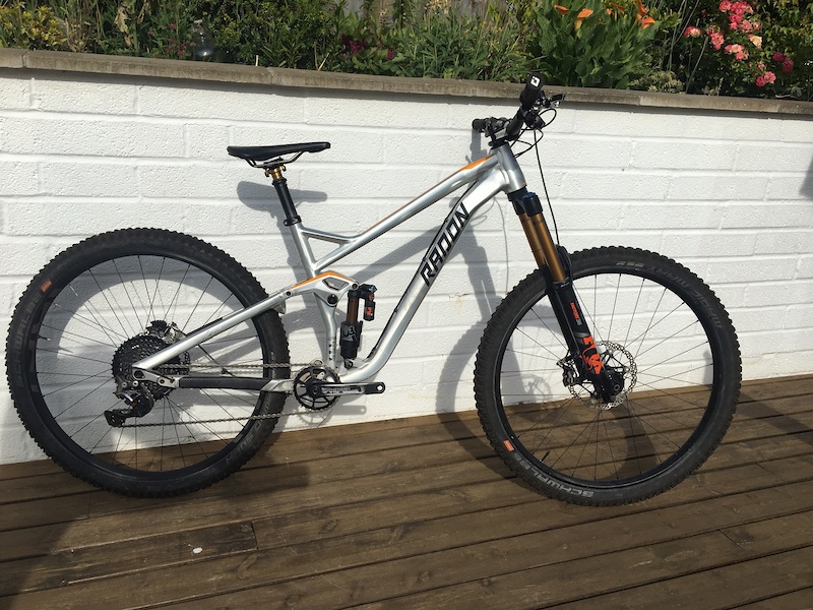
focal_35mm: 29
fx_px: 681
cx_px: 406
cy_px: 305
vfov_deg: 48.2
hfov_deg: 61.7
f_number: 2.2
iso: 25
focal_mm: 4.15
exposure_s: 1/2653
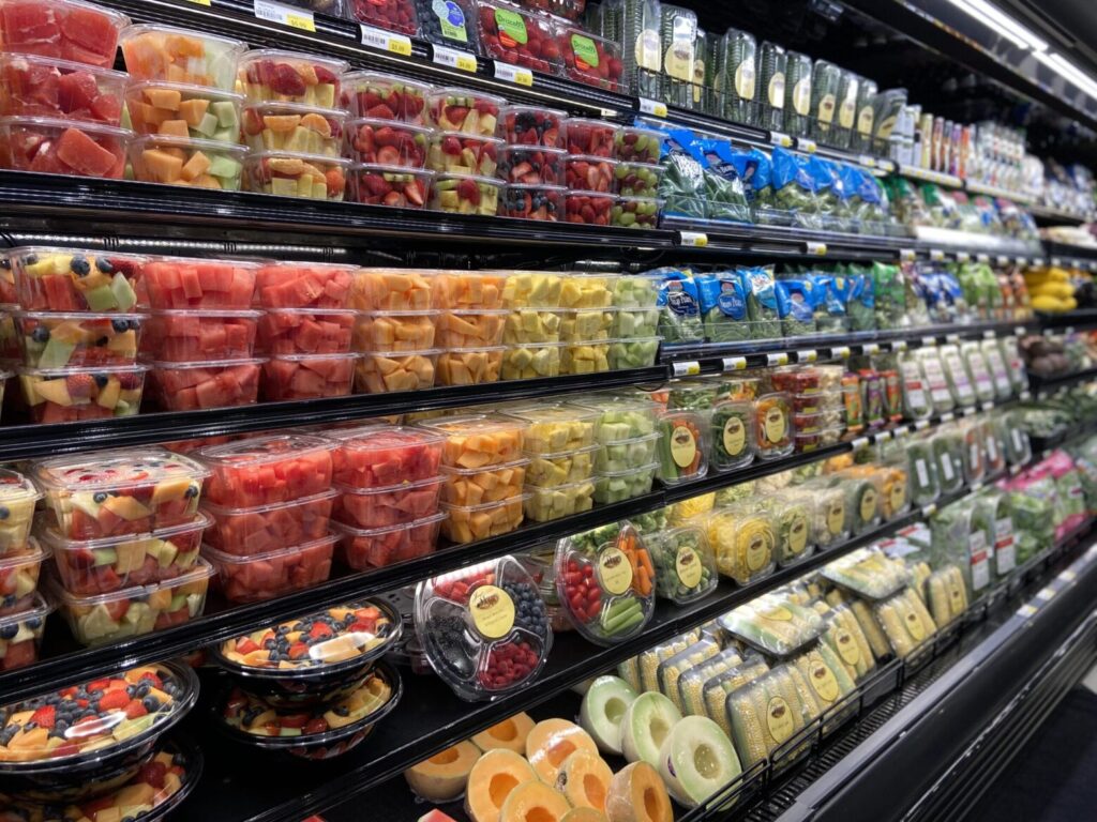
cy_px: 411
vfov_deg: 53.1
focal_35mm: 26
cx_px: 548
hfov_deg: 67.3
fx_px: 824
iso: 64
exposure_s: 1/120
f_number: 1.8
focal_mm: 4.25
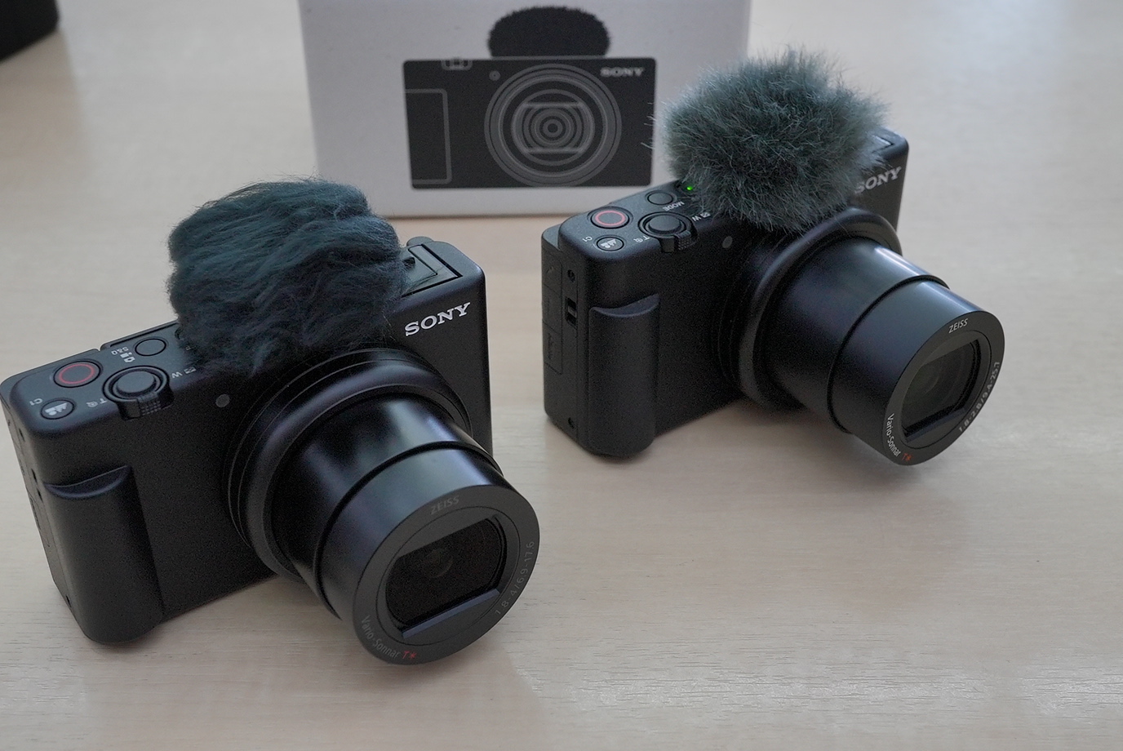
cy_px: 376
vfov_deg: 29.9
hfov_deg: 43.6
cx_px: 562
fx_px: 1405
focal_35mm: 45
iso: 1000
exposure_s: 1/50
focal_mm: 30
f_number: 7.1
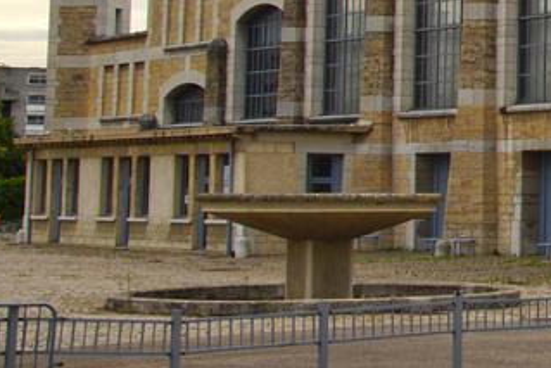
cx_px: 903
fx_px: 1899
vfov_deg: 10.9
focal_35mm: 124
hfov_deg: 14.9
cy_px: -69
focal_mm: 22
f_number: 11
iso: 100
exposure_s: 1/100
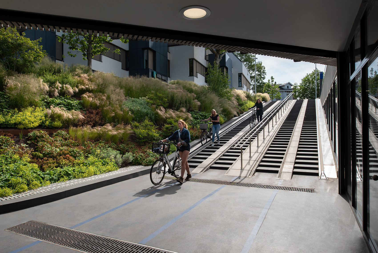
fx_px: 252
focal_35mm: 24
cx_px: 189
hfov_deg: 73.7
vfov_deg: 53.2
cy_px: 126
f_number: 13
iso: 250
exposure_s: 1/200
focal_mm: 24
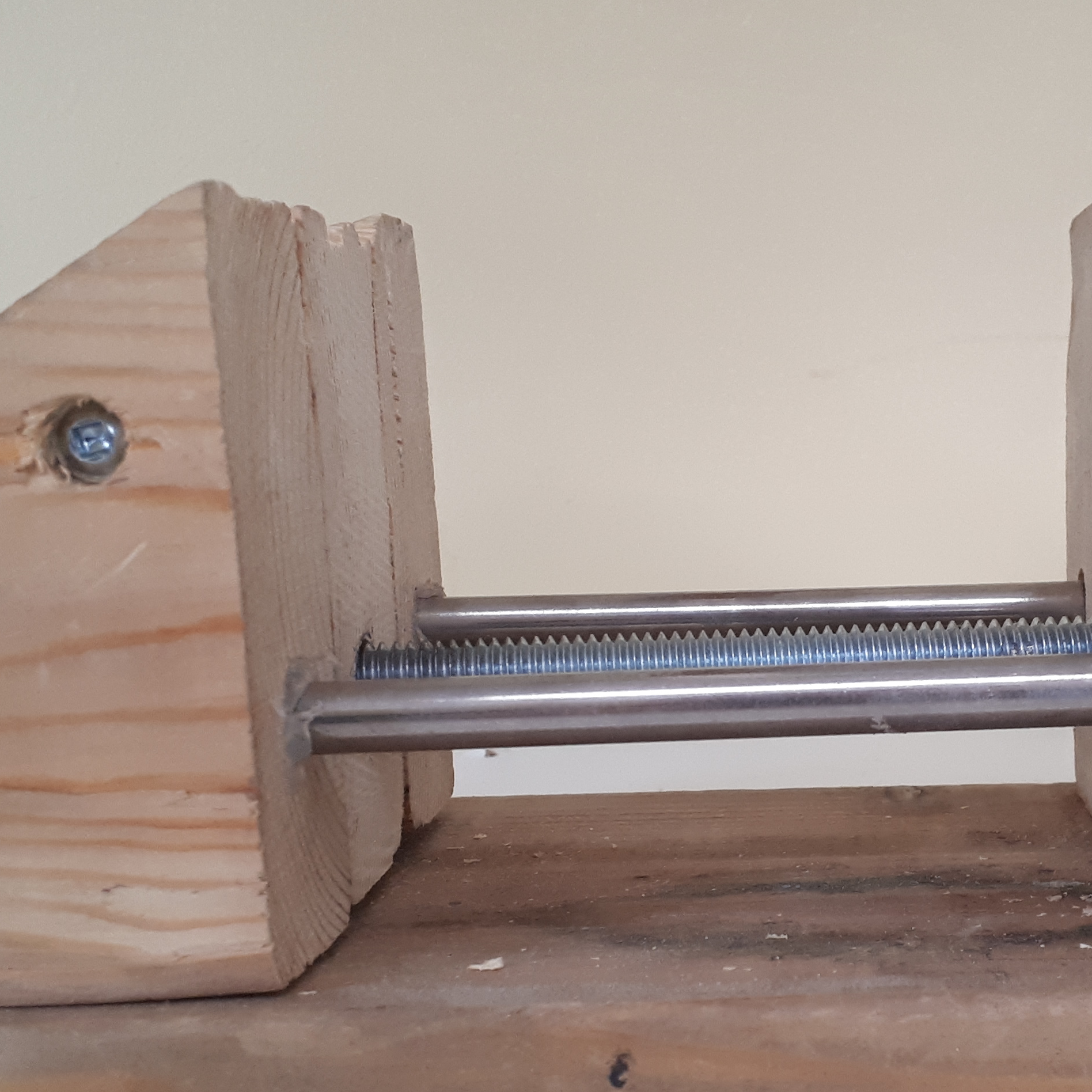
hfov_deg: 29.2
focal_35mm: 58
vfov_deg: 29.4
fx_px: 2070
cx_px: 784
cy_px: 727
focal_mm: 3.6
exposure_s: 1/33
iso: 200
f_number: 1.9
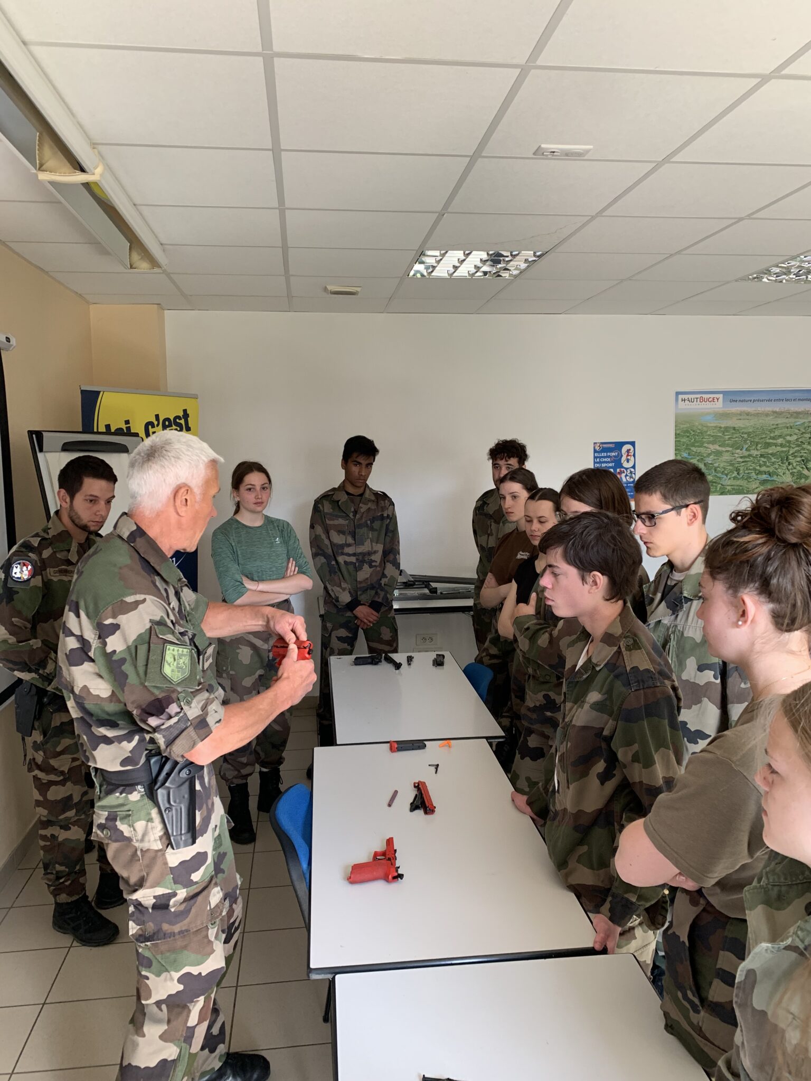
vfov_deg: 67.3
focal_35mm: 26
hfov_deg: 53.1
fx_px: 812
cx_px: 406
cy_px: 540
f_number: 1.8
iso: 100
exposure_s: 1/121
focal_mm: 4.25
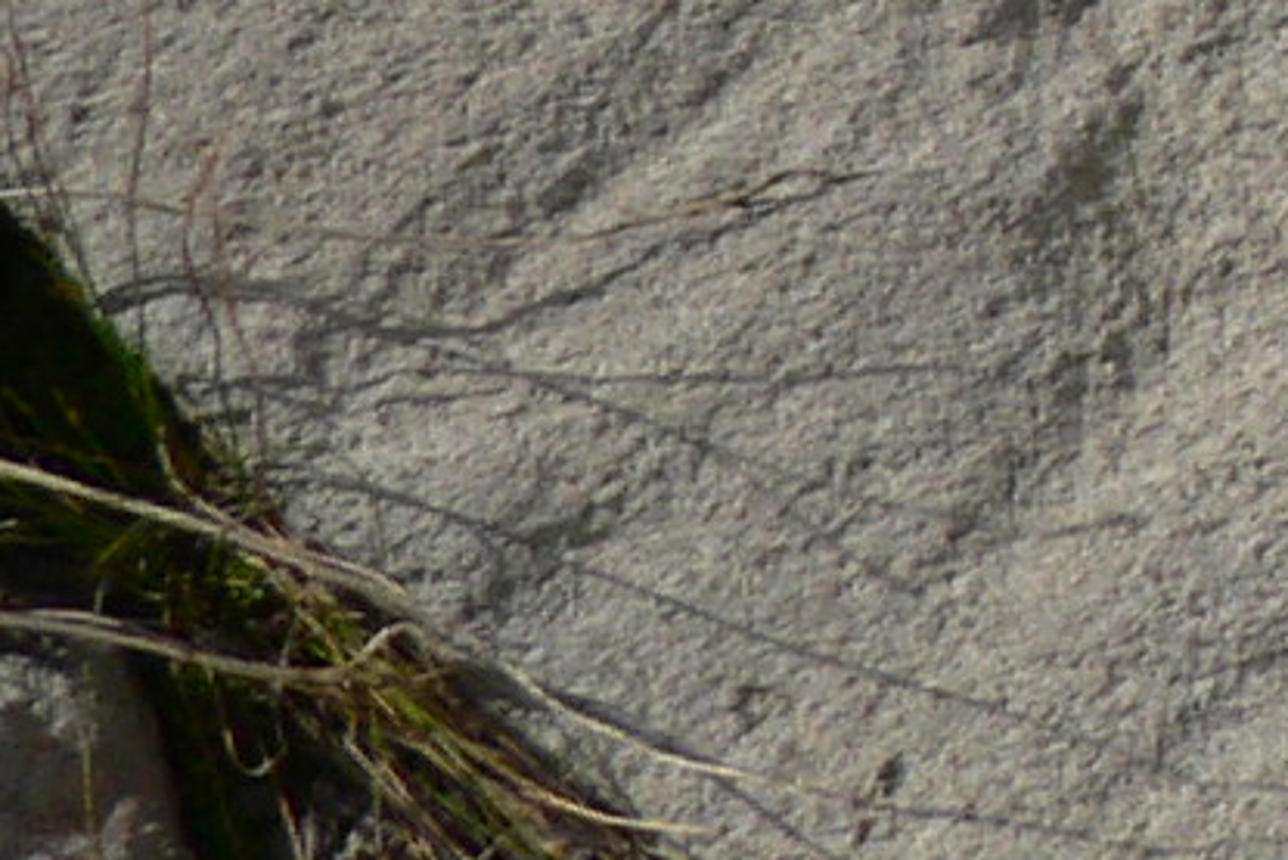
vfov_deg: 5.6
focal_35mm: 231
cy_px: -1537
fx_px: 8267
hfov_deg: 8.3
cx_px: 2924
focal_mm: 6
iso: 80
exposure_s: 1/800
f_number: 5.6
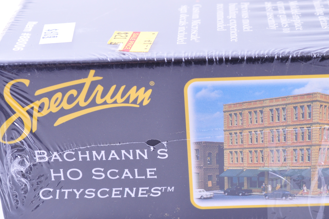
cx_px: 207
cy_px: 133
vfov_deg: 14.6
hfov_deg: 21.7
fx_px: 855
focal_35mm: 94
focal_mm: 45
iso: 200
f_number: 8
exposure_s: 1/100
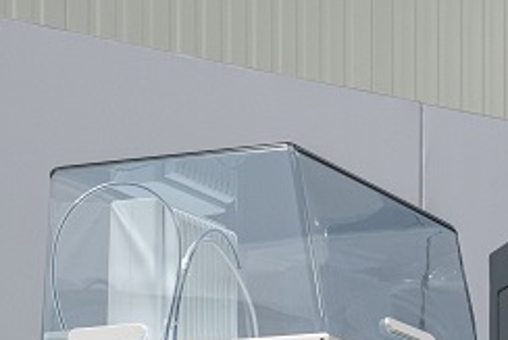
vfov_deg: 9.4
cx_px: 906
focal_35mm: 137
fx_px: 1935
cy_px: 674
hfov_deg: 13.5
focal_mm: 33.5
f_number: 7.1
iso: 500
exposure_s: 1/80
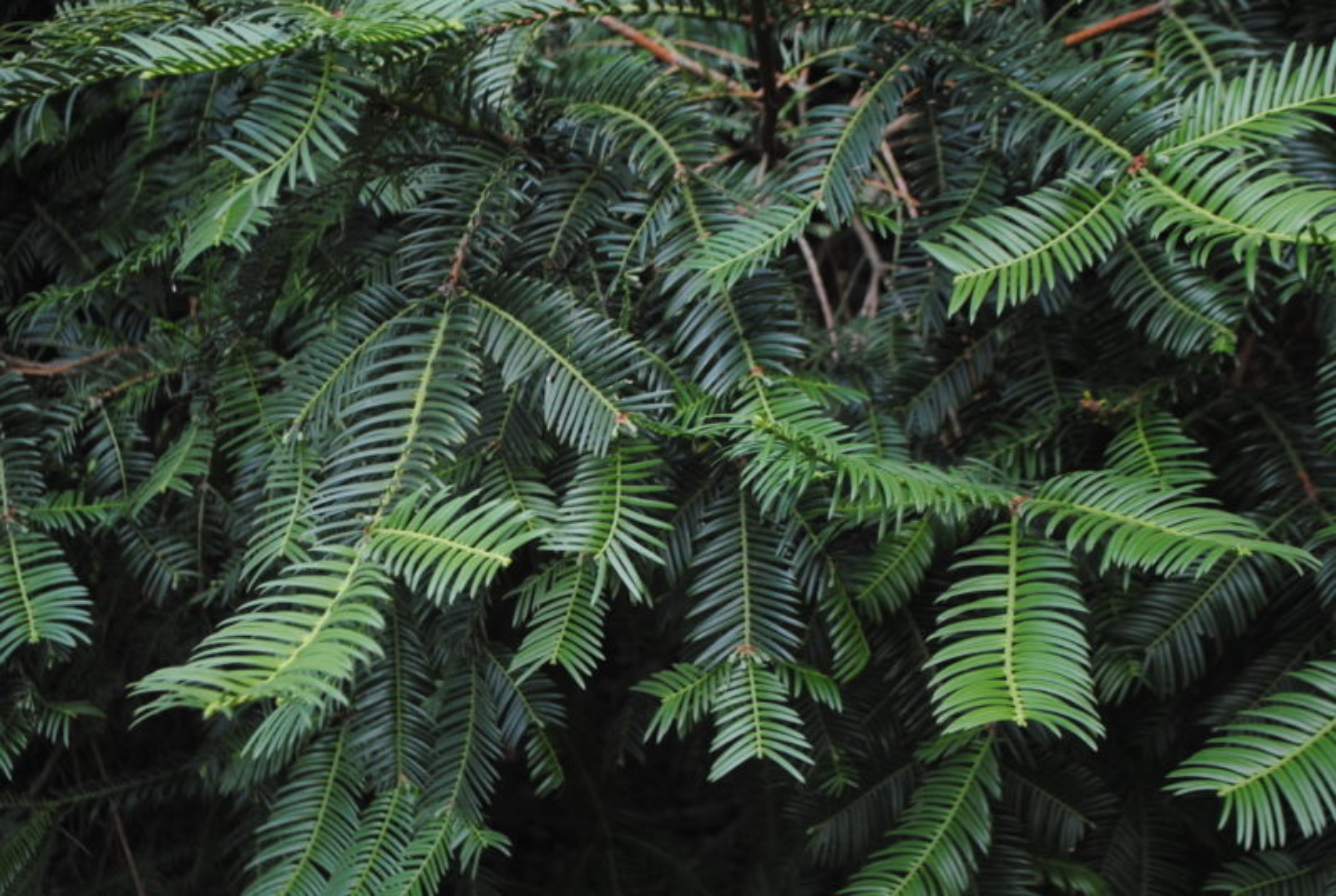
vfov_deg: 22.7
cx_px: 668
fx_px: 2231
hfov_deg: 33.3
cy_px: 448
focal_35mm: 60
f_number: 5.3
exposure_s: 1/30
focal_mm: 40
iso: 280
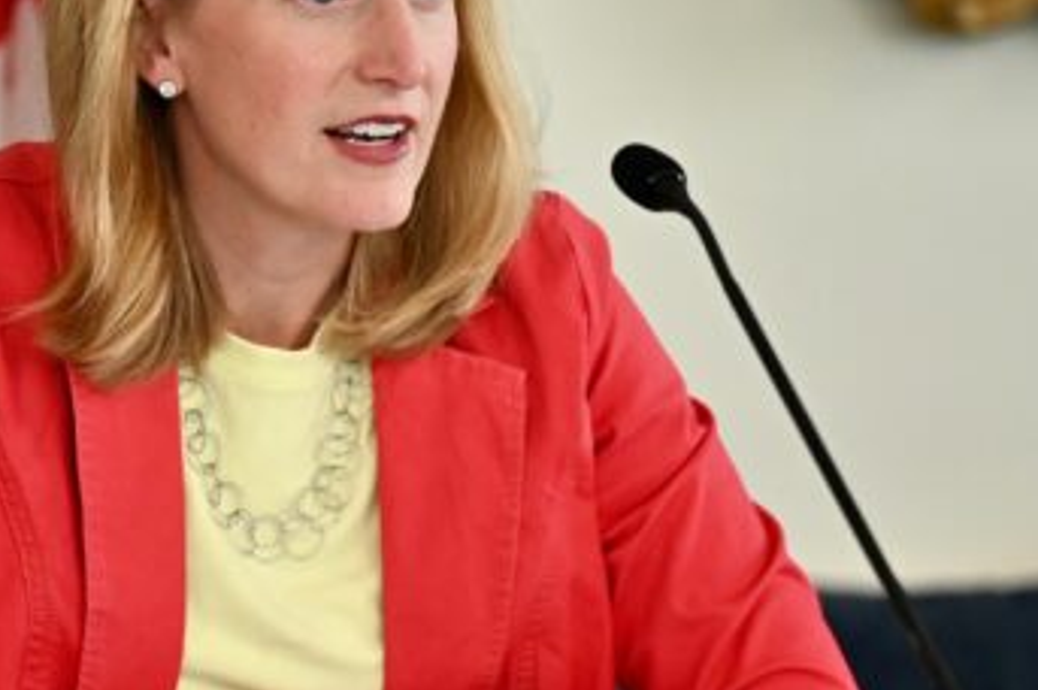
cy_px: 325
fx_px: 16361
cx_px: 372
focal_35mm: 568
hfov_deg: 3.6
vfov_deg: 2.4
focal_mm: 190
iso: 800
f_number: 2.8
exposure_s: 1/320
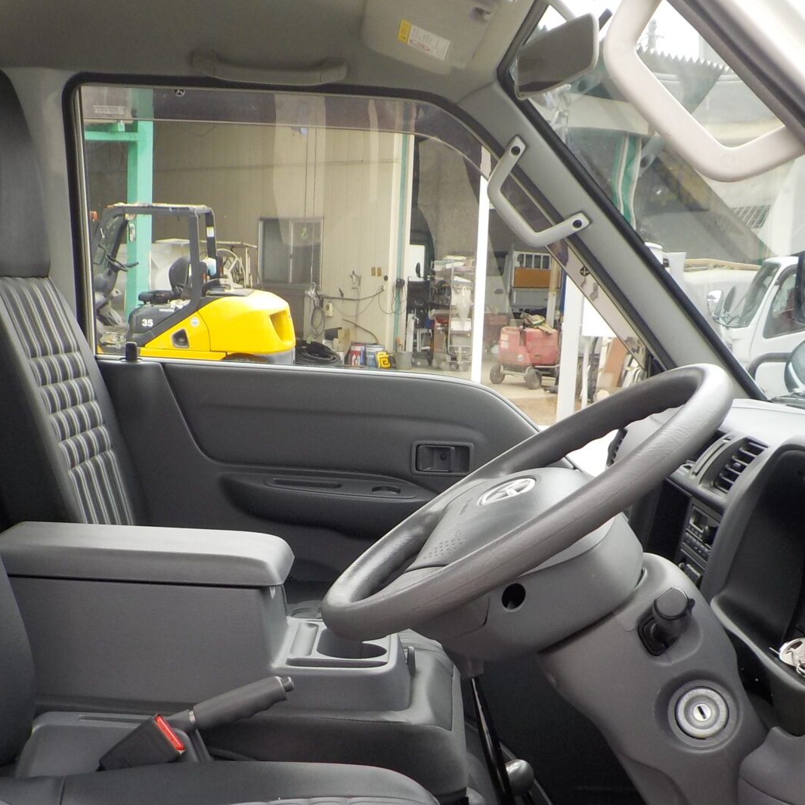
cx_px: 358
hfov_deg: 33.4
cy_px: 559
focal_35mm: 51
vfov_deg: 33.0
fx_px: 1342
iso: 125
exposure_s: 1/125
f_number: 3.3
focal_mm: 4.1
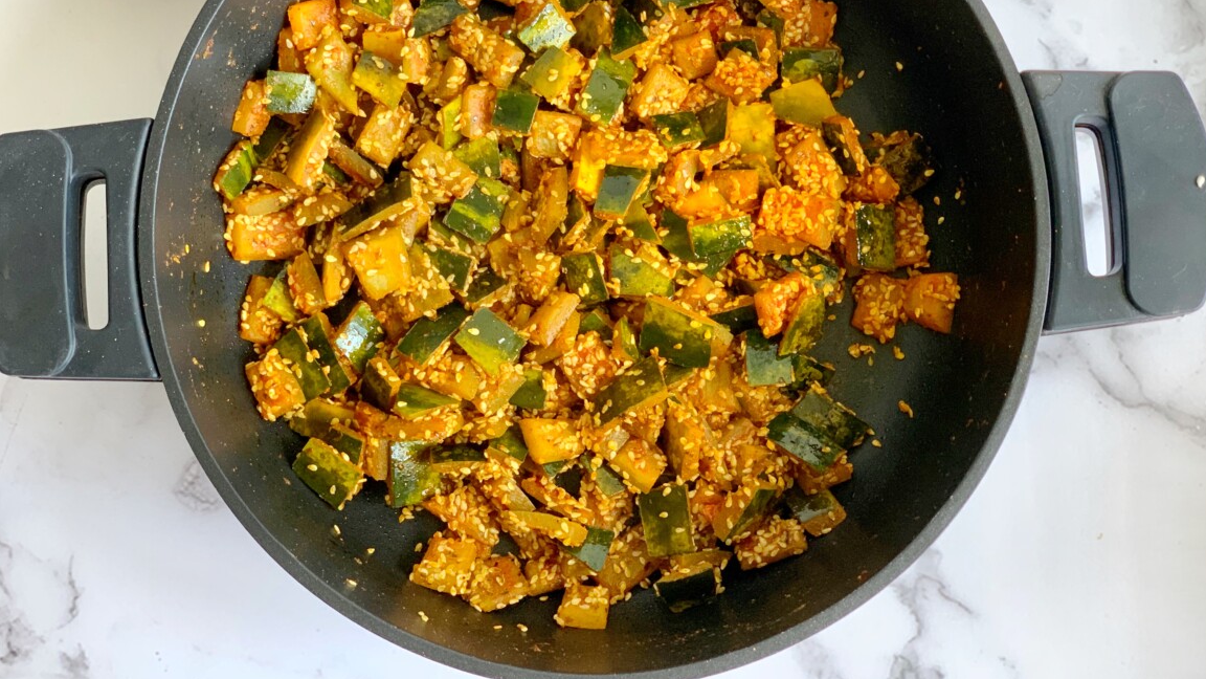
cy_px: 216
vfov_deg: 20.3
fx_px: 1887
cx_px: 610
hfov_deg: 35.4
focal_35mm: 59
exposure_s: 1/60
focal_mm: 6
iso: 125
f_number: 2.4
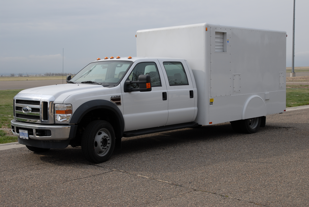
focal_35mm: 51
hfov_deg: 38.8
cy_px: 104
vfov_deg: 26.6
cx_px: 154
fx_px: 438
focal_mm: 34
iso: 100
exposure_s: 1/250
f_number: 6.3
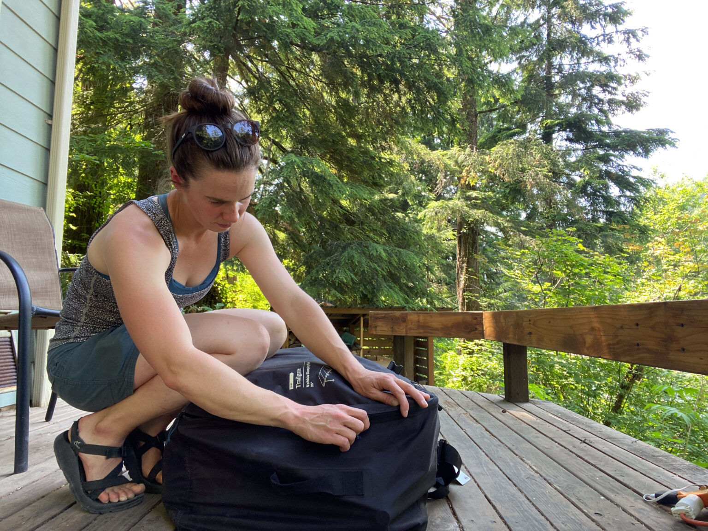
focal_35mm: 23
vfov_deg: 58.9
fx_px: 470
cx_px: 354
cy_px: 266
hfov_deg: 73.9
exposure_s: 1/75
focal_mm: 2.71
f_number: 2.2
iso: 100
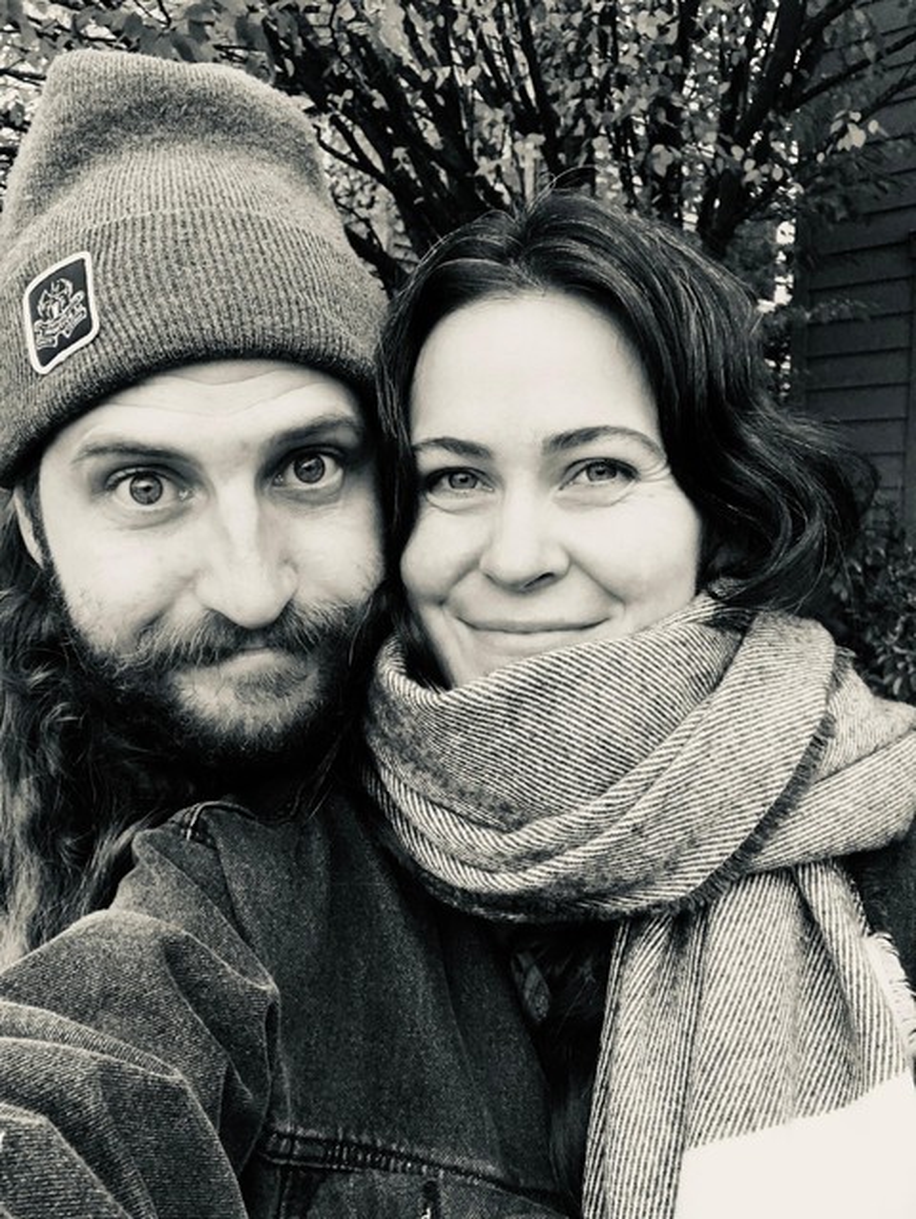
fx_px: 1128
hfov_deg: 44.2
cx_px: 458
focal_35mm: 32
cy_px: 610
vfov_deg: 56.8
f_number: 2.2
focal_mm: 2.87
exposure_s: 1/30
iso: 32
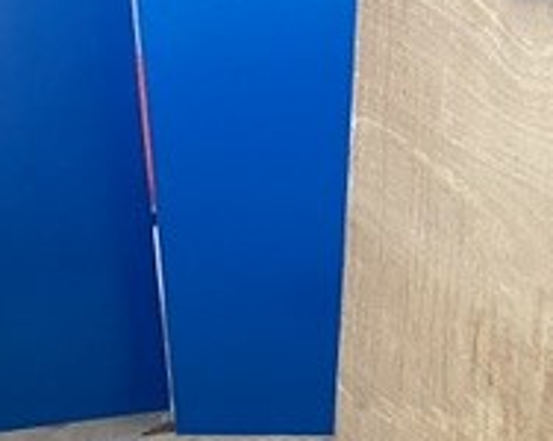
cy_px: 506
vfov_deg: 14.5
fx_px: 1684
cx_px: 647
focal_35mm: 103
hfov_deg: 17.8
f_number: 2.4
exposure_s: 1/120
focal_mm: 3.3
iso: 100
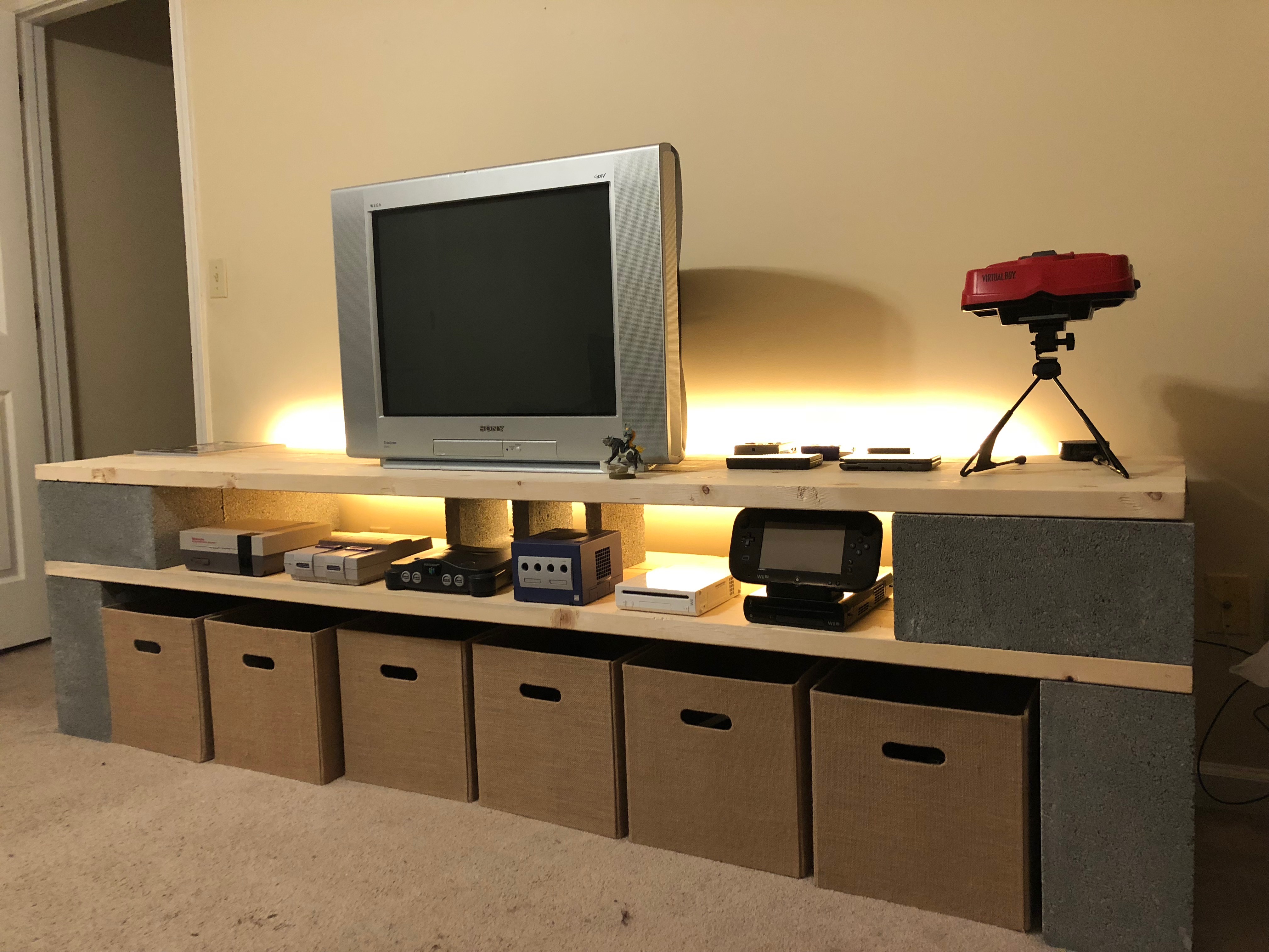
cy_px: 476
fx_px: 1026
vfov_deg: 49.7
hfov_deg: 63.4
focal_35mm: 28
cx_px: 634
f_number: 1.8
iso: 80
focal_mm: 4
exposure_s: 1/17
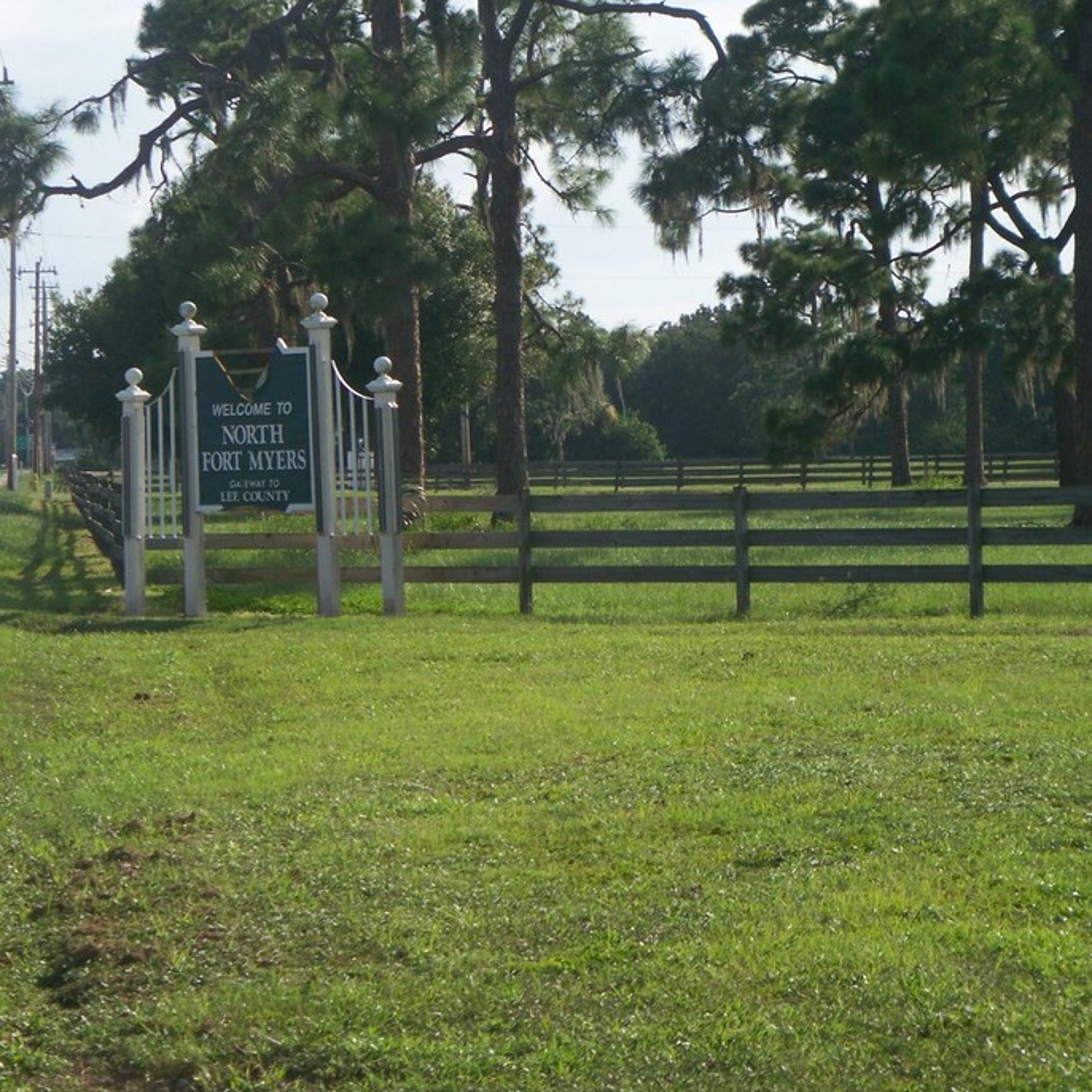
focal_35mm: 139
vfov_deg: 12.6
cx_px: 380
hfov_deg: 12.5
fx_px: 4961
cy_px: 546
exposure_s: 1/400
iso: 50
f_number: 4.4
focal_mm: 19.2
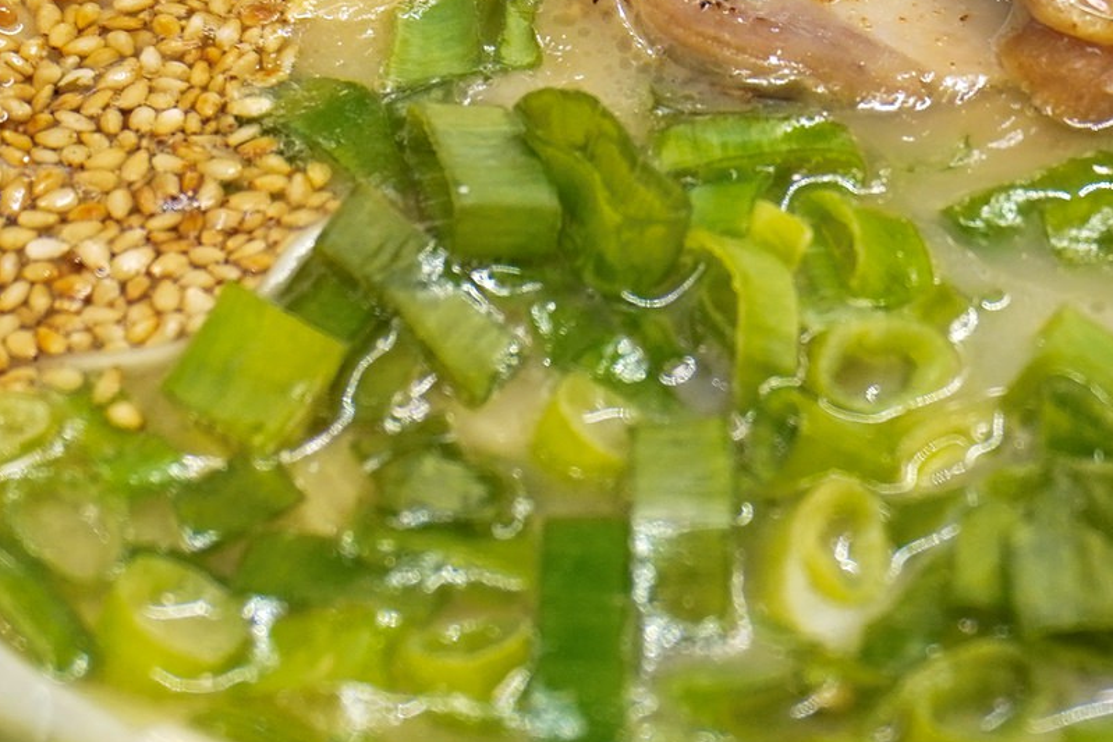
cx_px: 960
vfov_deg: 7.8
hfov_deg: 11.8
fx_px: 5367
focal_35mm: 174
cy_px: -175
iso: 800
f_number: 5.6
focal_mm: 37
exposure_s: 1/30
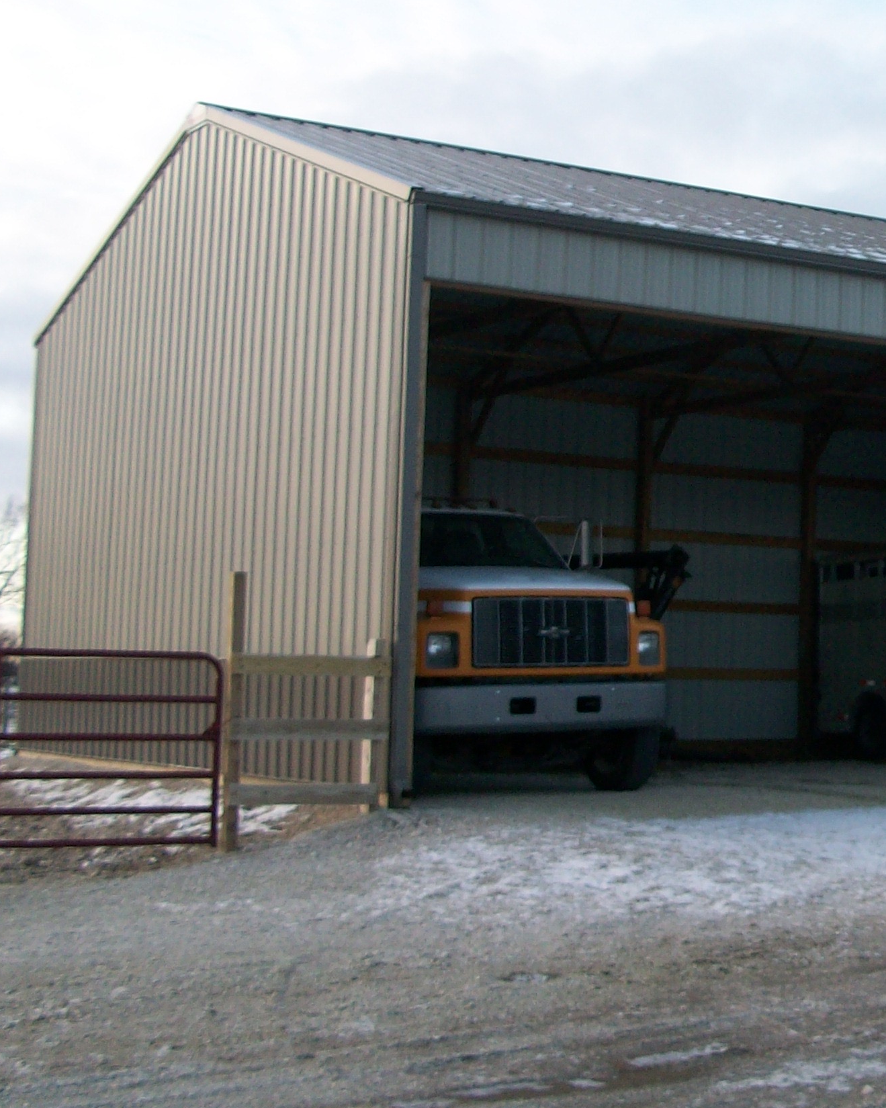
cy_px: 384
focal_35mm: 66
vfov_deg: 28.6
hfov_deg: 21.7
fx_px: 2164
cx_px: 1028
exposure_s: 1/206
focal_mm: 5.7
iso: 64
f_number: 2.8
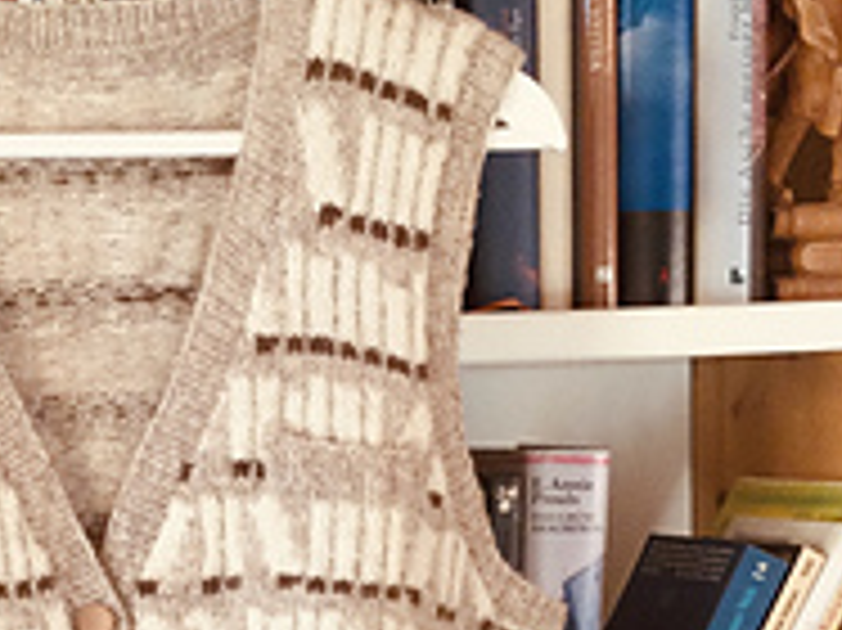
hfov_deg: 23.3
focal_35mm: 83
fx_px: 2018
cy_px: 594
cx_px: 200
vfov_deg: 17.4
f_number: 2.4
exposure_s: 1/33
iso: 64
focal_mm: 3.3
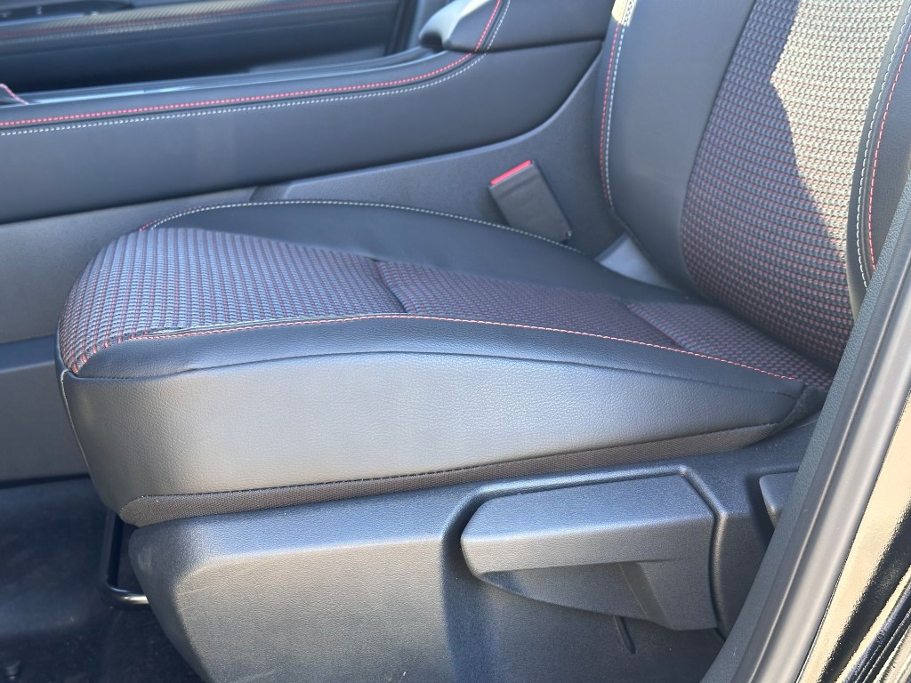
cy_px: 342
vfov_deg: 30.3
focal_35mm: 48
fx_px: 1263
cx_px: 456
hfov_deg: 39.7
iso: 80
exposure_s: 1/78
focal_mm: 6.86
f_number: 1.78
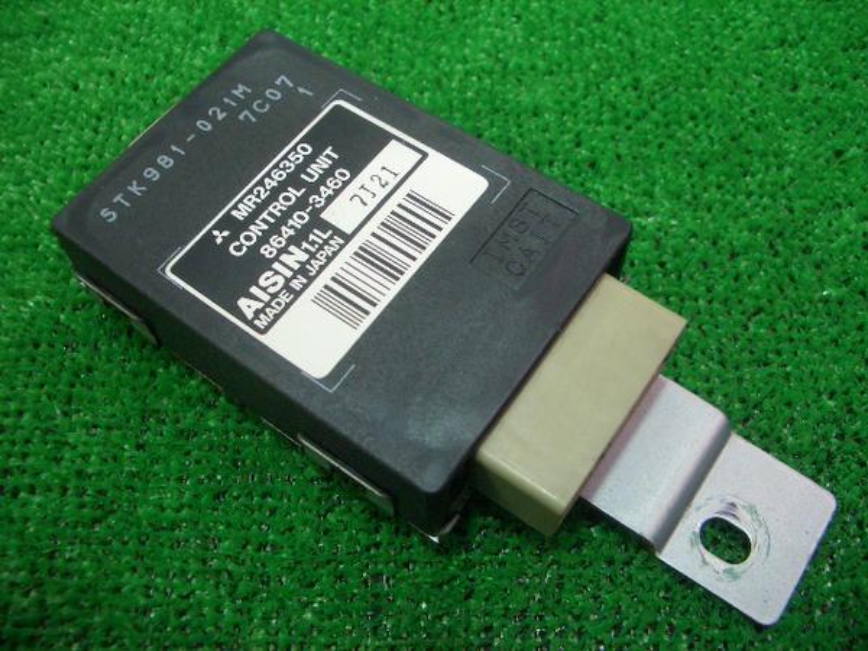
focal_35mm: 35
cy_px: 326
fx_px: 878
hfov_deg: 52.6
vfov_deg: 40.7
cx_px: 434
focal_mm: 5.8
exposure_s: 1/8
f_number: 2.6
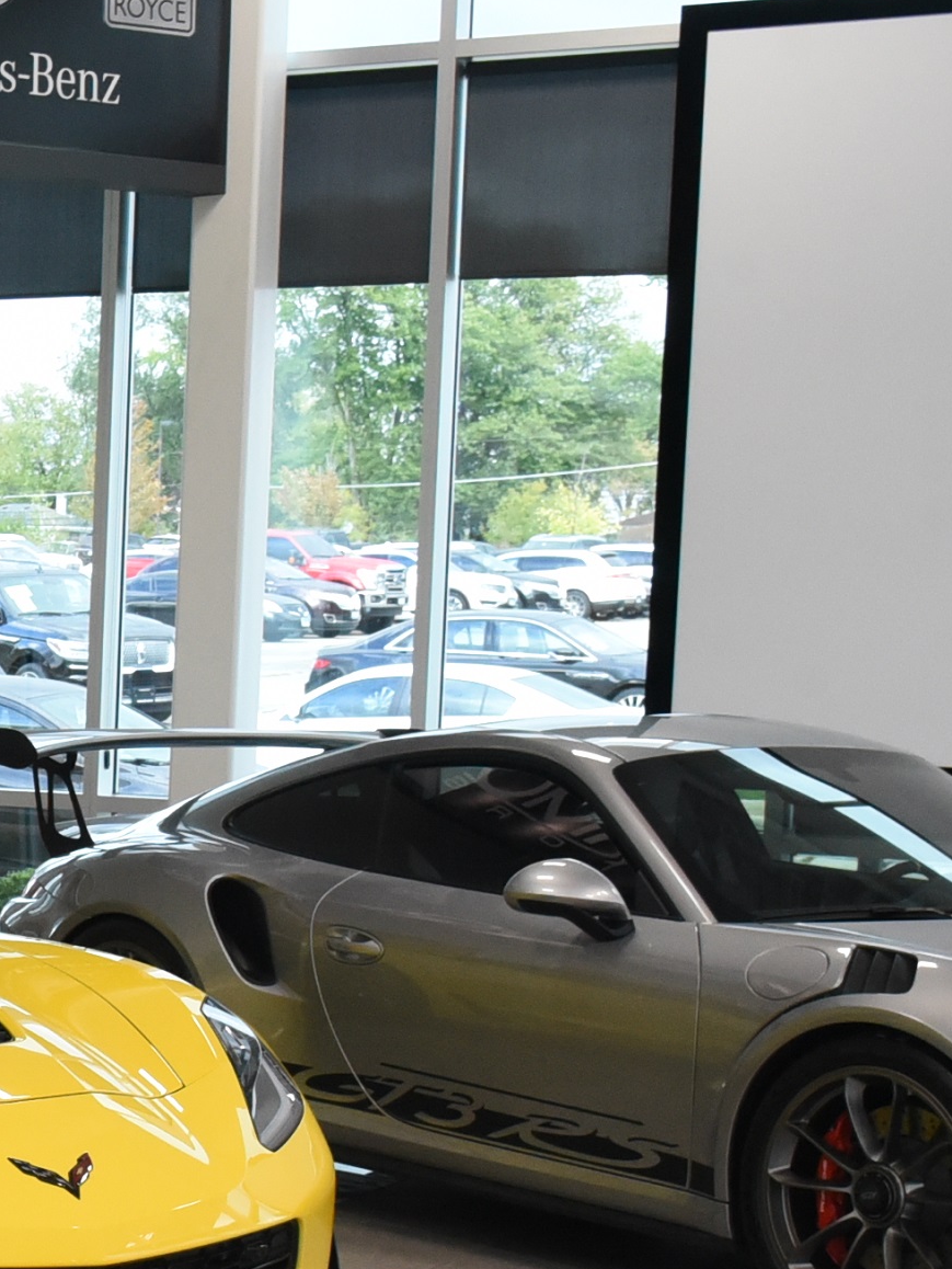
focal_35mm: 93
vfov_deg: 20.9
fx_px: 3409
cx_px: -579
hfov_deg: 14.5
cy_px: 958
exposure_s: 1/250
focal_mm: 28
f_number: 8
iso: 3200
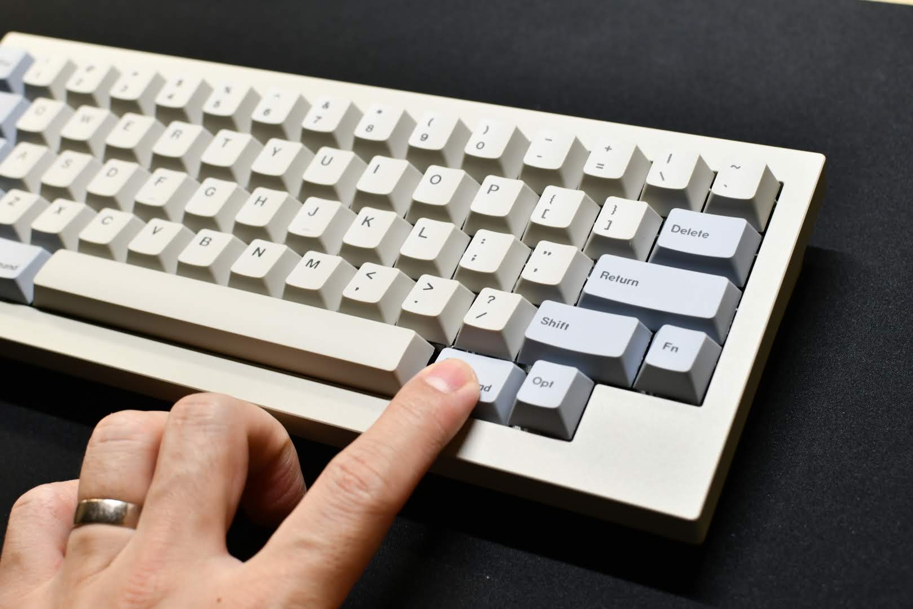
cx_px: 456
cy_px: 304
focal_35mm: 52
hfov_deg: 38.2
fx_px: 1319
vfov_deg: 26.0
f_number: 5
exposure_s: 1/40
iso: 360
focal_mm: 35
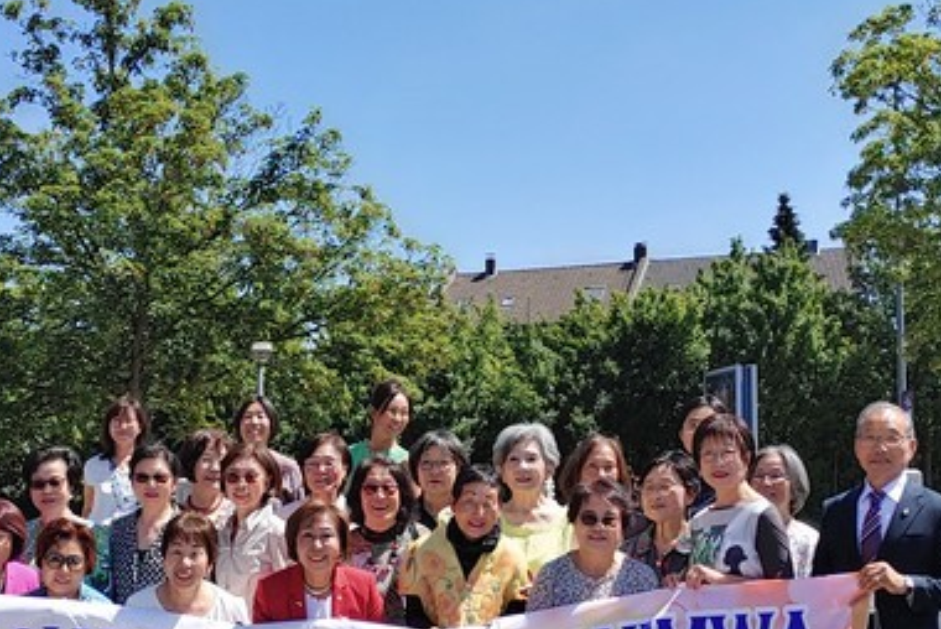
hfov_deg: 31.0
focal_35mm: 64
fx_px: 1674
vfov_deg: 21.1
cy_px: 483
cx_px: 272
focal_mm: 4.36
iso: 50
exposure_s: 1/1818
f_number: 1.8
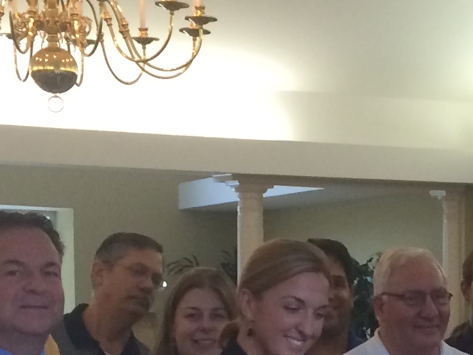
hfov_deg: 14.5
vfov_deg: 10.8
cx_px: 523
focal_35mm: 133
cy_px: 484
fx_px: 1817
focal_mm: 4.12
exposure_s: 1/30
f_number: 2.2
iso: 64
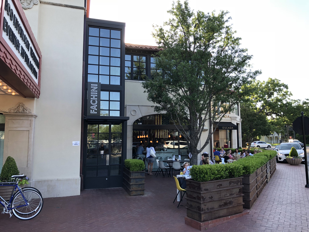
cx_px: 154
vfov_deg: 49.7
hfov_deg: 63.4
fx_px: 250
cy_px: 116
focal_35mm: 28
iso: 20
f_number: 1.8
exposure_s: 1/150
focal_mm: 4
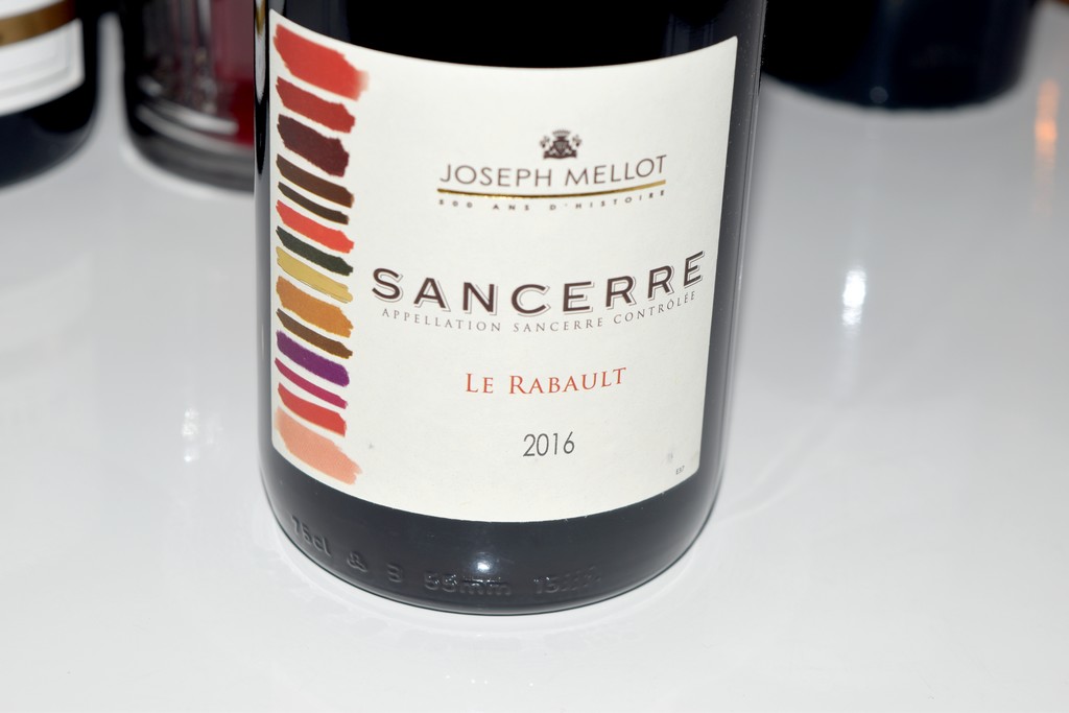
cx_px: 534
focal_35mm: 78
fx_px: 2316
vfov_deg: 17.5
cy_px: 356
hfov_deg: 26.0
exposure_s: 1/60
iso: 100
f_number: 8
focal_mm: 52
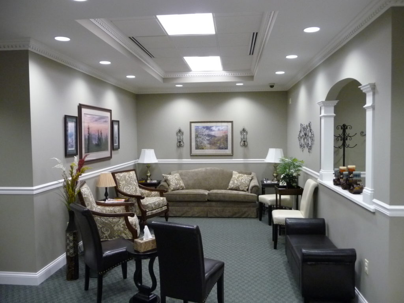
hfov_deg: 63.4
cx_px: 202
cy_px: 152
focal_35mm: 28
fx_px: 327
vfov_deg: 49.7
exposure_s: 1/30
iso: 400
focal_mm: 4.7
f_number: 3.3
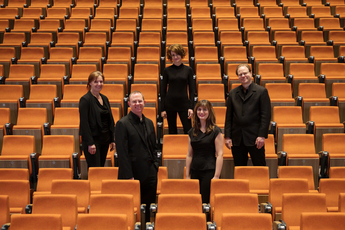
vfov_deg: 18.2
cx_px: 172
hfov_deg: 27.0
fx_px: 719
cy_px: 115
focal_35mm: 75
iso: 1600
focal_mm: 50
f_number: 4
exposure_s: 1/125
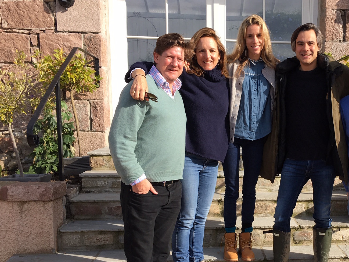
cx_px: 264
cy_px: 182
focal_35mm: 45
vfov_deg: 31.8
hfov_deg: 40.8
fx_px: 454
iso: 25
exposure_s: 1/894
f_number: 2.2
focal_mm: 4.15
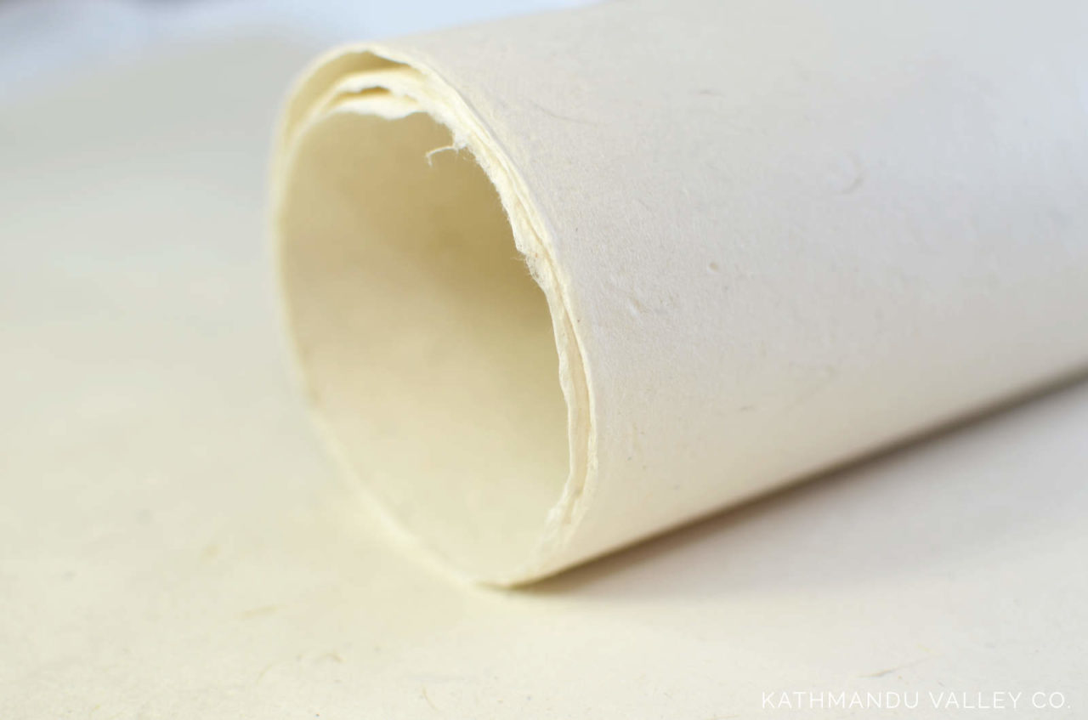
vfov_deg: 25.6
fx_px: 1583
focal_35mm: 52
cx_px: 544
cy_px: 360
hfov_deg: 37.9
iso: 100
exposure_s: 1/200
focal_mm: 35
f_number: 2.5
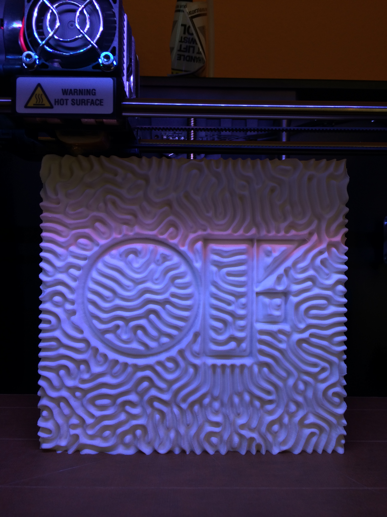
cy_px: 258
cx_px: 194
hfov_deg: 46.8
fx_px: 447
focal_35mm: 30
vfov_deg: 60.0
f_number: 2.2
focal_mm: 4.12
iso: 32
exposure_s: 1/40
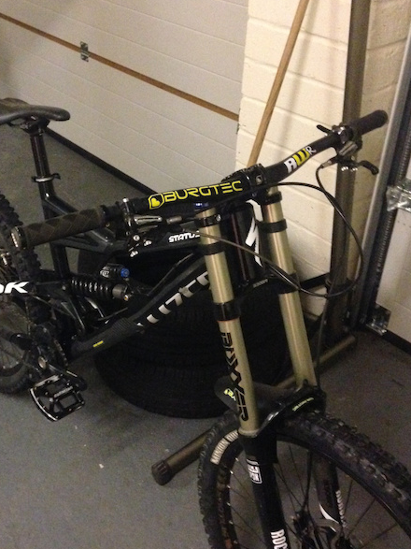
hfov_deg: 31.9
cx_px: 139
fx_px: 713
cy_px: 263
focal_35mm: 45
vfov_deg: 42.1
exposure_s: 1/15
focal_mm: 4.12
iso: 800
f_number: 2.4
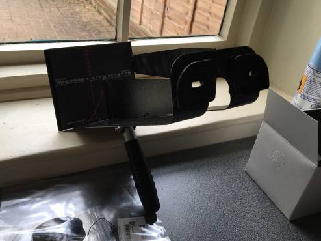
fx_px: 306
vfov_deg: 42.9
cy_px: 120
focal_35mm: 33
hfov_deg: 55.3
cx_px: 145
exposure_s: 1/100
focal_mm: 4.15
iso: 25
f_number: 2.2
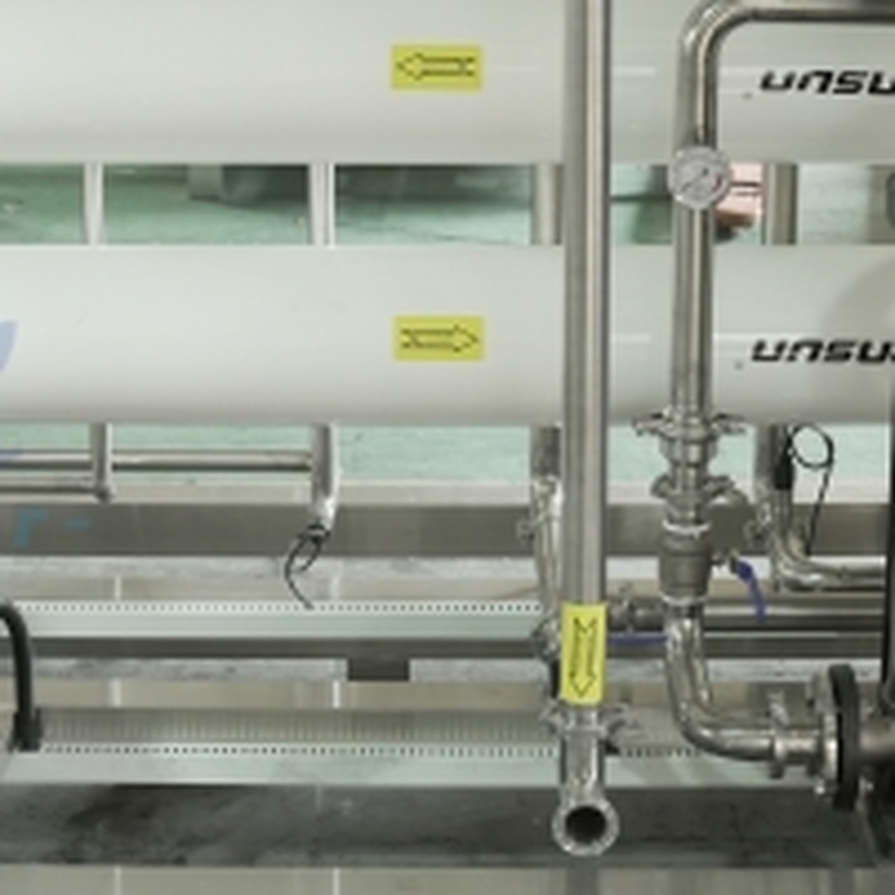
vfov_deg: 19.0
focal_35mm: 90
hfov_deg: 19.3
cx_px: 392
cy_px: 142
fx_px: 2634
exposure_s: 1/125
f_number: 4.5
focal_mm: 26.6
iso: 1600
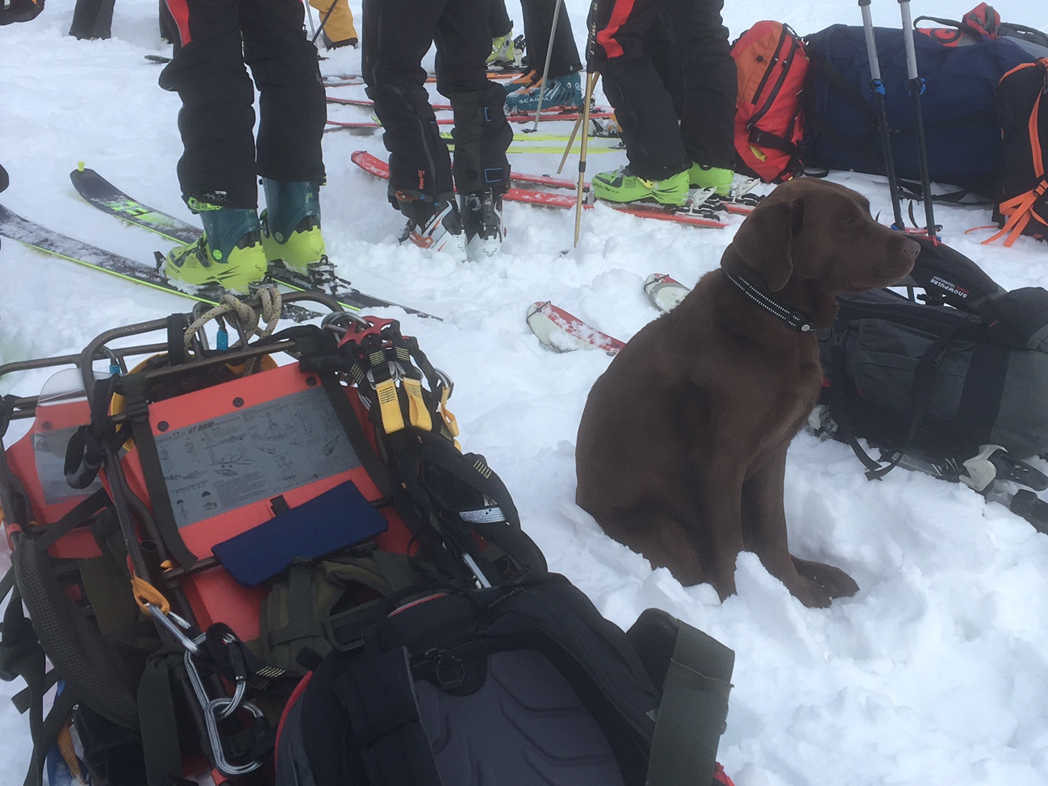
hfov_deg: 42.0
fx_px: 1362
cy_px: 255
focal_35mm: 45
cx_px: 589
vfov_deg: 31.9
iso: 25
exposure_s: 1/591
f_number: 2.2
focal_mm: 4.15
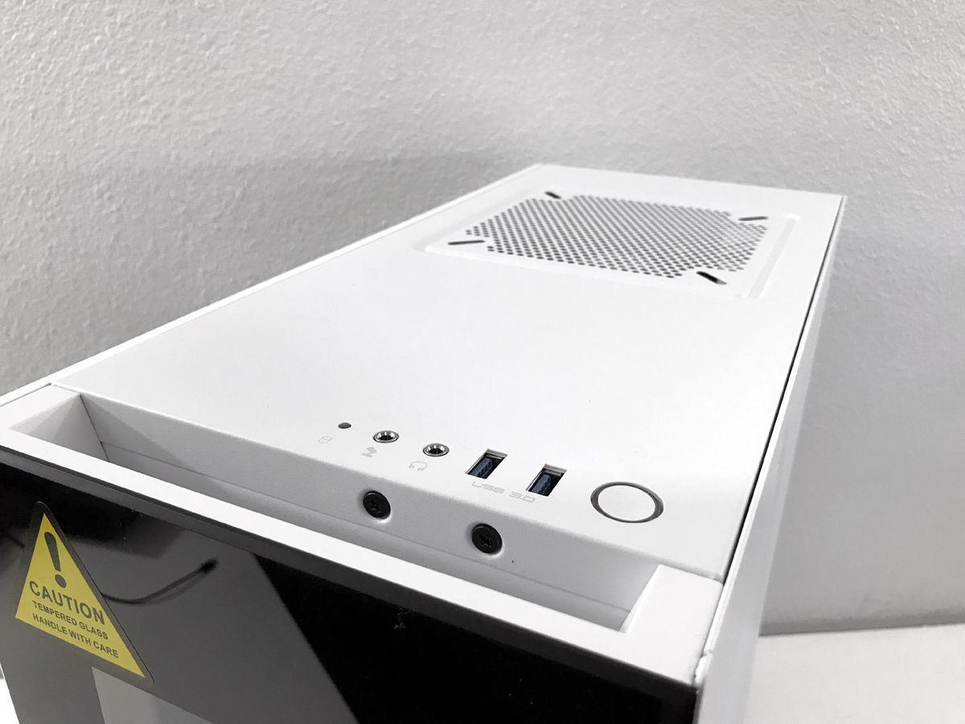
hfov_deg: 63.4
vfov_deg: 49.7
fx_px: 781
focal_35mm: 28
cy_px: 362
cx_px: 482
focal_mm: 3.99
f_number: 1.8
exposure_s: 1/30
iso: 25
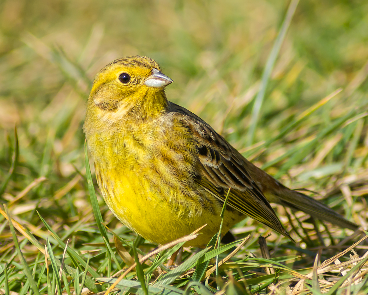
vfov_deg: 2.1
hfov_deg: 2.7
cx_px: 142
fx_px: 7896
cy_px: 153
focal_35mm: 725
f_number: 5.6
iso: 500
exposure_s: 1/1000
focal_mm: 600
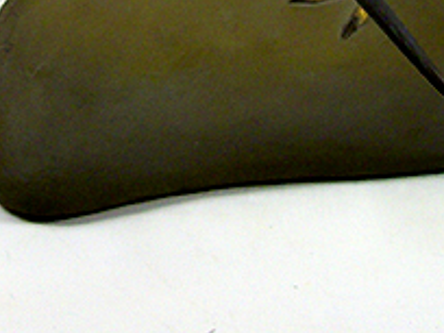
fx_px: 1526
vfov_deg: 11.9
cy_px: -165
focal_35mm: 119
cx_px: 199
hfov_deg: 16.5
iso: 80
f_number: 2.7
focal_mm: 6
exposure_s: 1/85.9
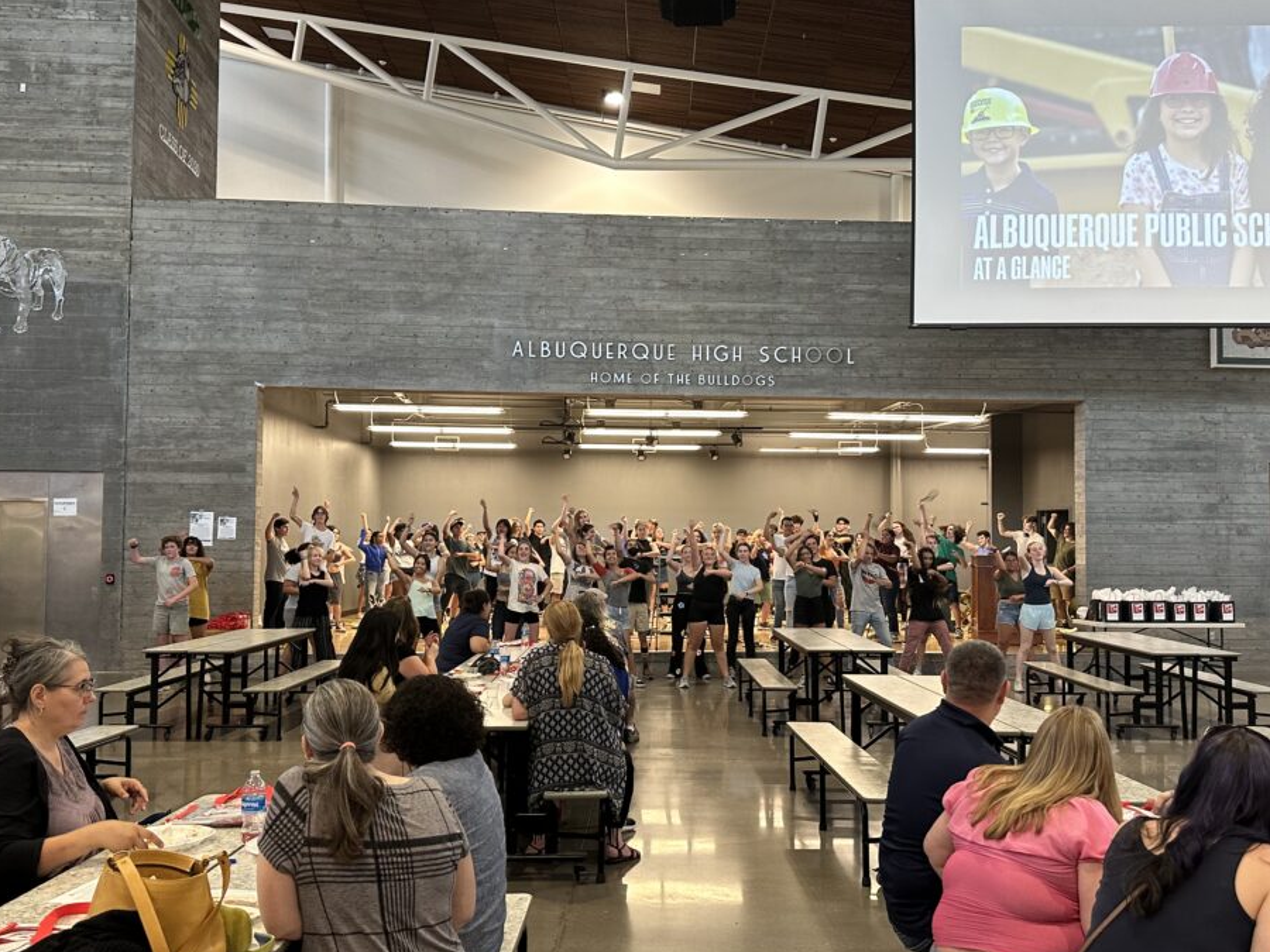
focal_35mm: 32
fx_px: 1174
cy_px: 496
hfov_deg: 56.8
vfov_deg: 44.2
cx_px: 651
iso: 200
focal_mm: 6.86
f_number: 1.78
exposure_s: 1/60
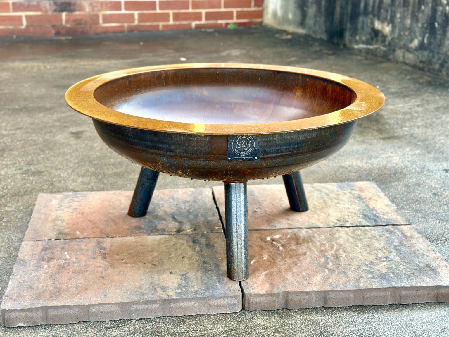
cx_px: 224
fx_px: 623
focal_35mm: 48
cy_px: 168
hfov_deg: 39.7
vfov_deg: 30.3
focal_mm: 6.86
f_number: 1.78
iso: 80
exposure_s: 1/292
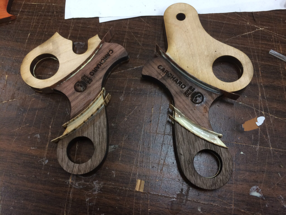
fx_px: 248
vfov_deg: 46.8
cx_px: 143
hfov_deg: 60.0
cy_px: 108
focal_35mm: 30
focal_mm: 4.12
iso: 100
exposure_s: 1/30
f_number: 2.2
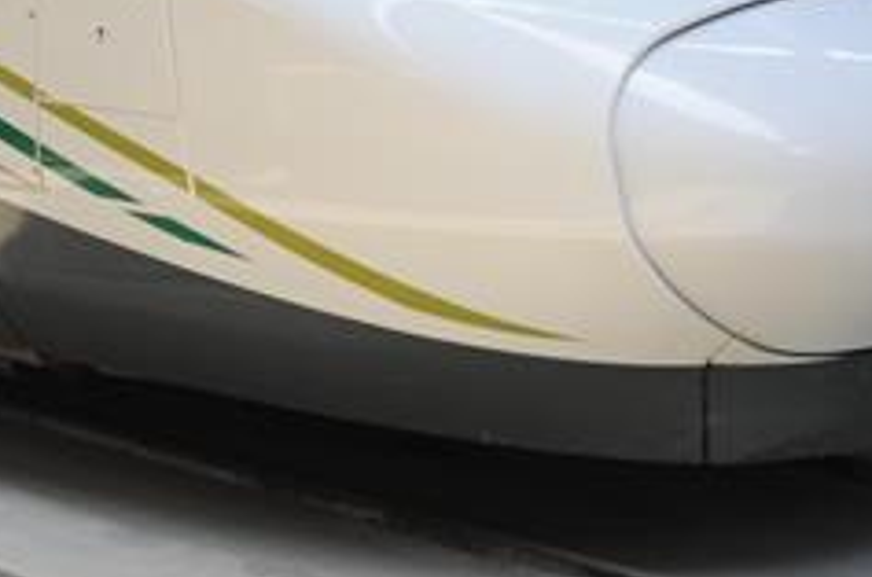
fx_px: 3433
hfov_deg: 13.4
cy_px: 132
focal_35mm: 142
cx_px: -530
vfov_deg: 9.6
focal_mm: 28
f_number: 5.6
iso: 320
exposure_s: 1/200
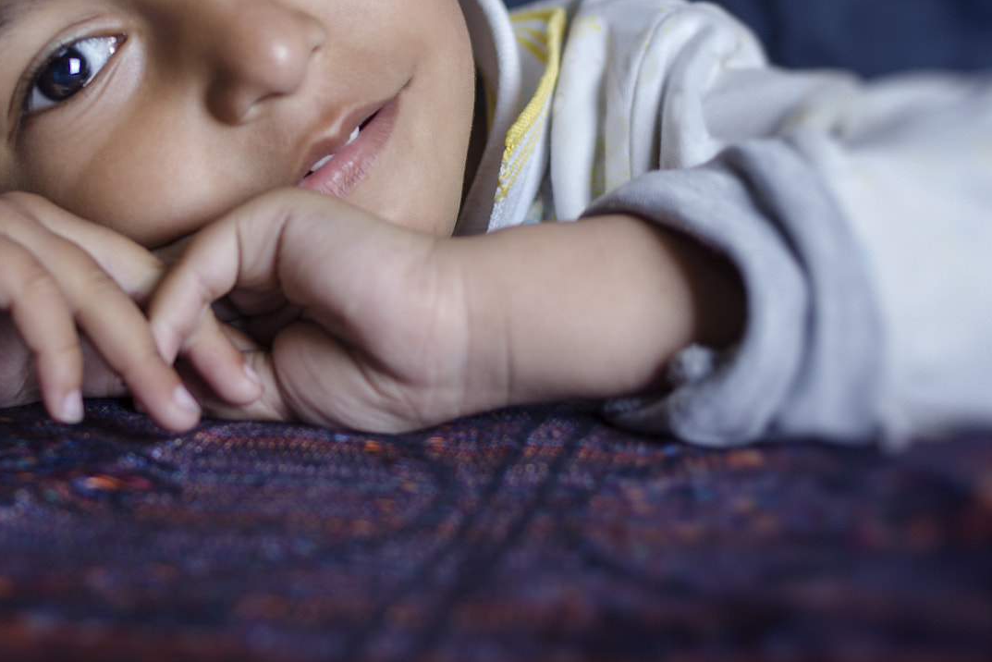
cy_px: 107
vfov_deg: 13.6
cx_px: 305
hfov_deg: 20.3
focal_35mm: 100
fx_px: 2755
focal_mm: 35
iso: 100
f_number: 2.8
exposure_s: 1/125
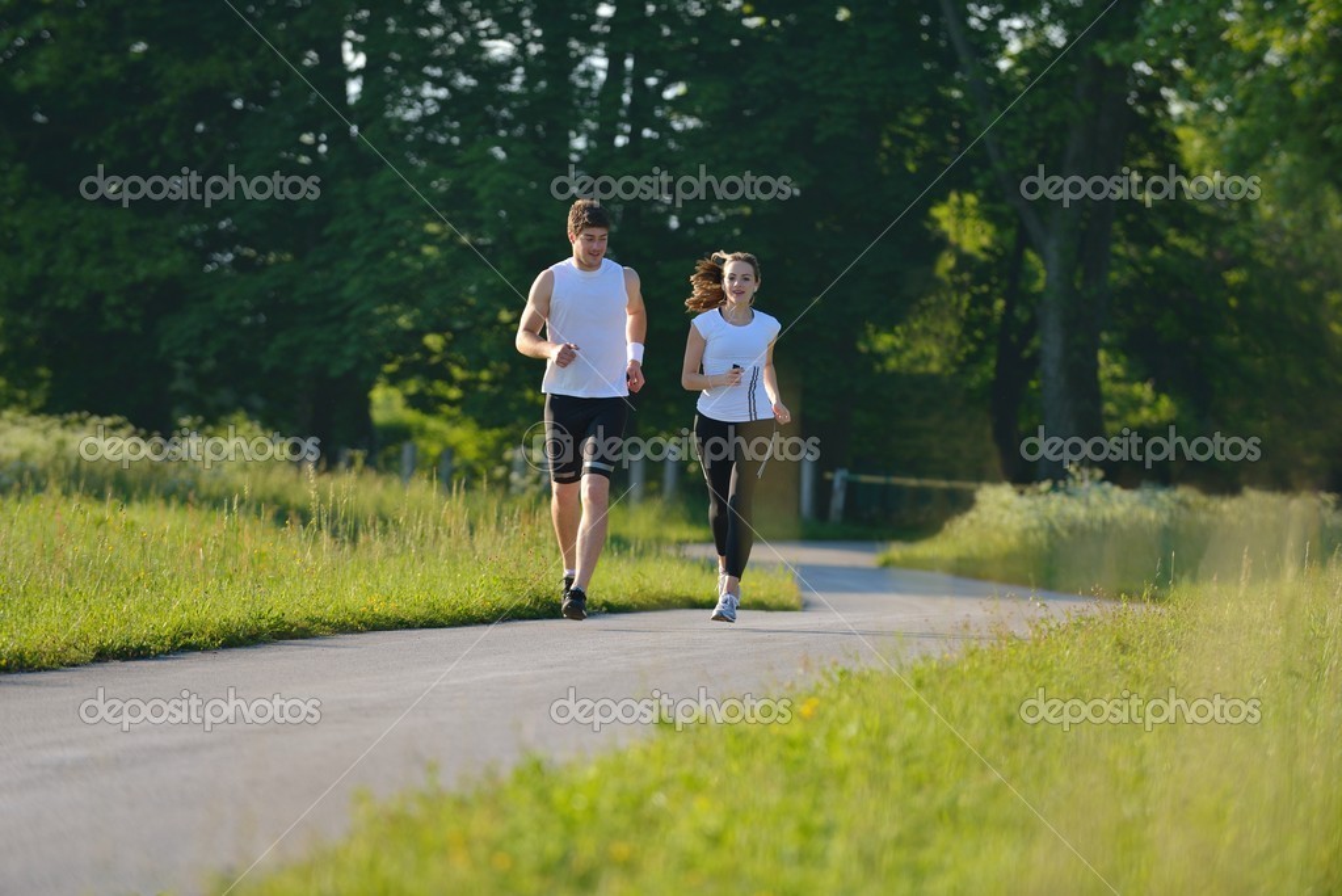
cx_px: 671
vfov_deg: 6.9
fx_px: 7458
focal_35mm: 200
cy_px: 448
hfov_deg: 10.3
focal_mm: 200
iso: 160
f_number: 4.5
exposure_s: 1/1000
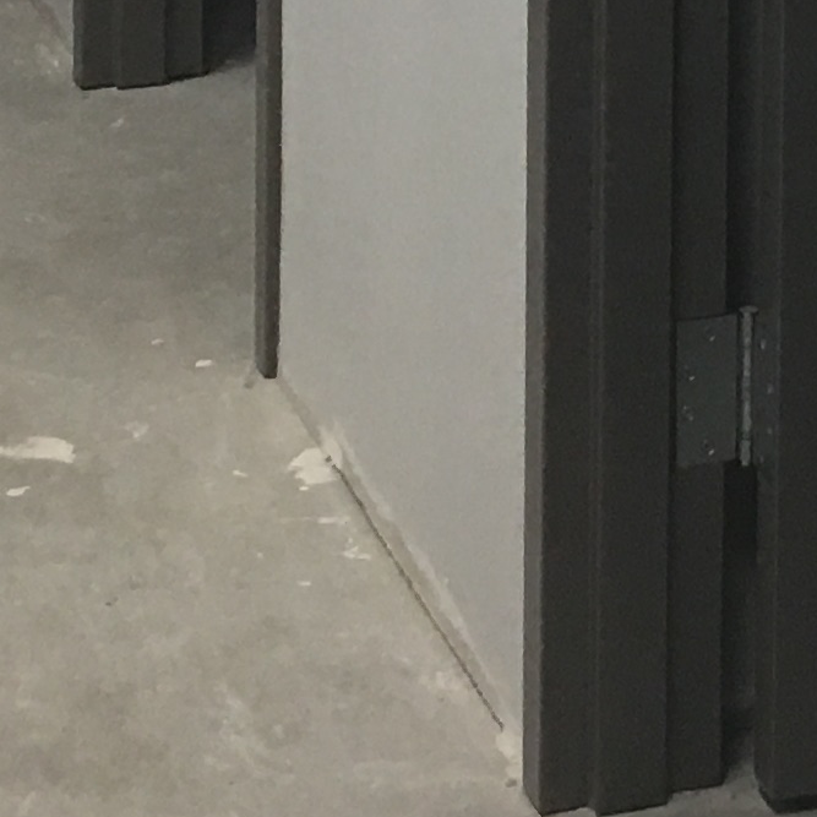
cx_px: 823
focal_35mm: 155
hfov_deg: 11.2
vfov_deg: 10.5
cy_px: -742
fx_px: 4139
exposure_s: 1/30
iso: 40
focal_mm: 4.15
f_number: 2.2
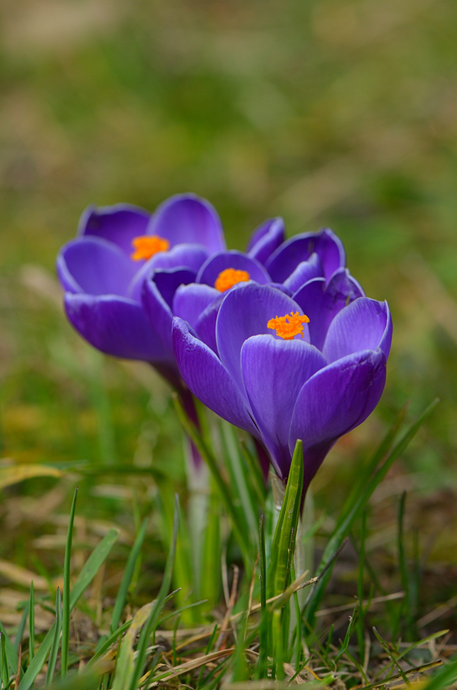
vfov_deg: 13.1
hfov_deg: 8.7
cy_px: 345
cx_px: 228
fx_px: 3013
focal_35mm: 158
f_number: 7.1
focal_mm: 105
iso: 200
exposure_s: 1/800
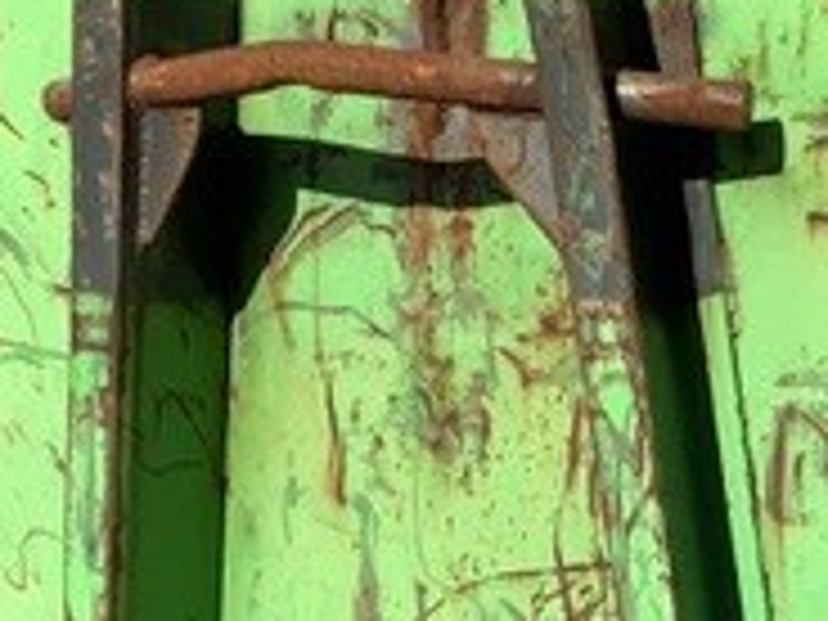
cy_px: 450
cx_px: 900
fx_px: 2583
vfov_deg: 13.7
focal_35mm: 108
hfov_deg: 17.6
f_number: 2.4
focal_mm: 3.3
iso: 25
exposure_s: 1/1597
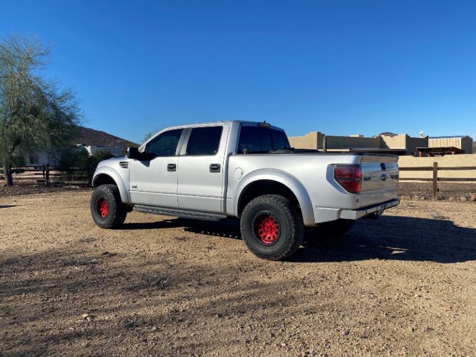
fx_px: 358
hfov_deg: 67.3
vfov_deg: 53.1
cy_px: 178
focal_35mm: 26
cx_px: 238
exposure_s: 1/3497
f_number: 1.8
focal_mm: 4.25
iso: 32
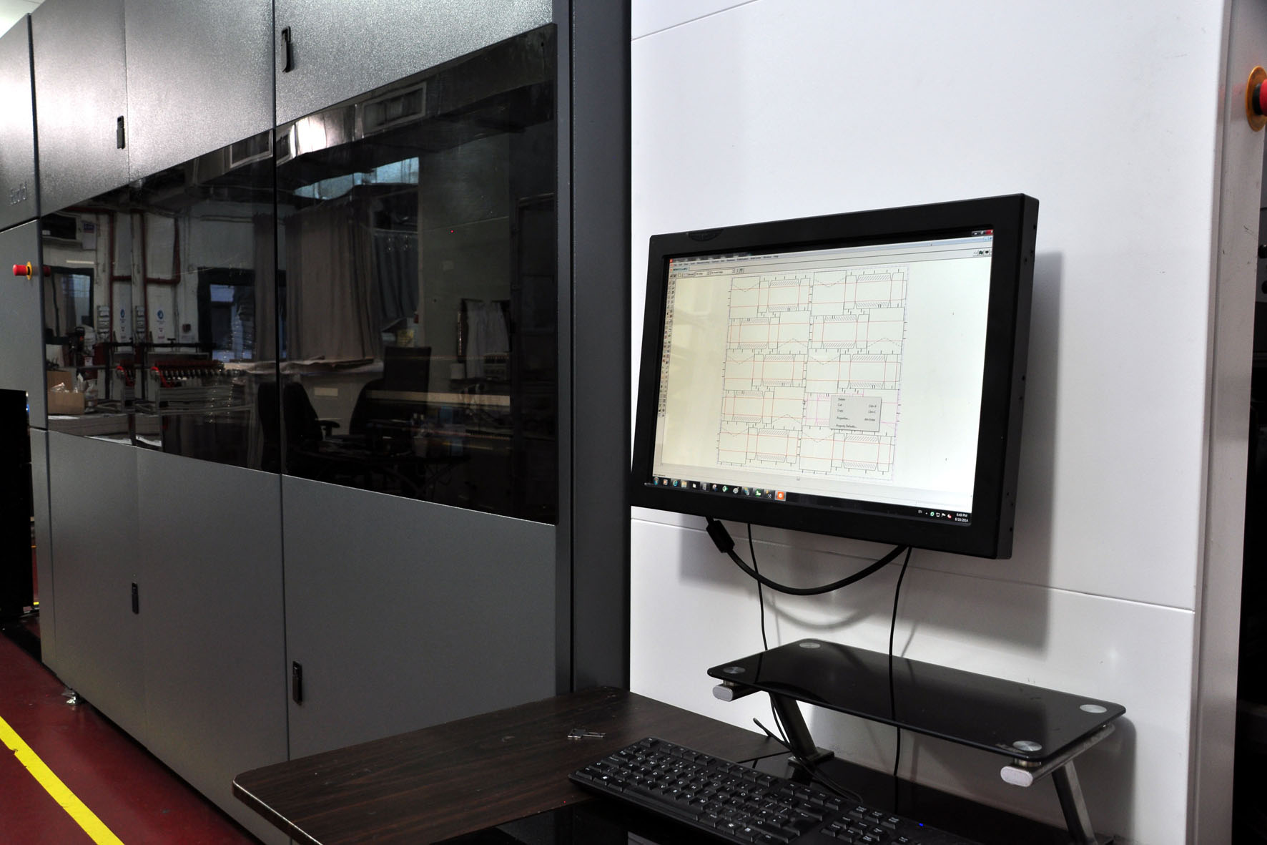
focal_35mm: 33
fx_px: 1161
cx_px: 634
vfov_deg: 40.0
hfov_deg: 57.2
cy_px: 422
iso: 320
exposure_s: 1/15
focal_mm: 22
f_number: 8
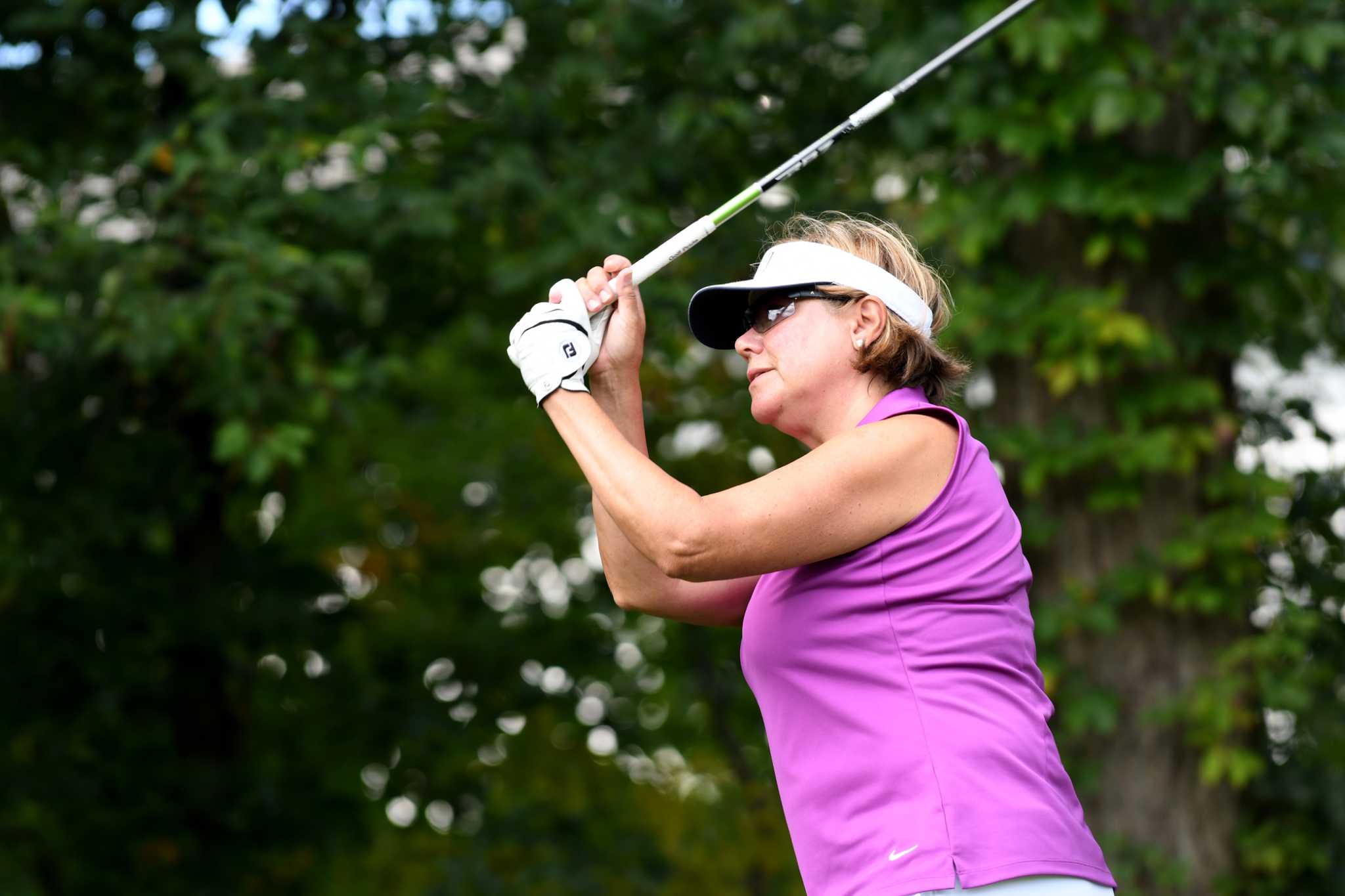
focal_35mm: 300
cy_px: 448
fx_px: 11207
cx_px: 672
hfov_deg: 6.9
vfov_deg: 4.6
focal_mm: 200
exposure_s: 1/500
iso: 320
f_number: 5
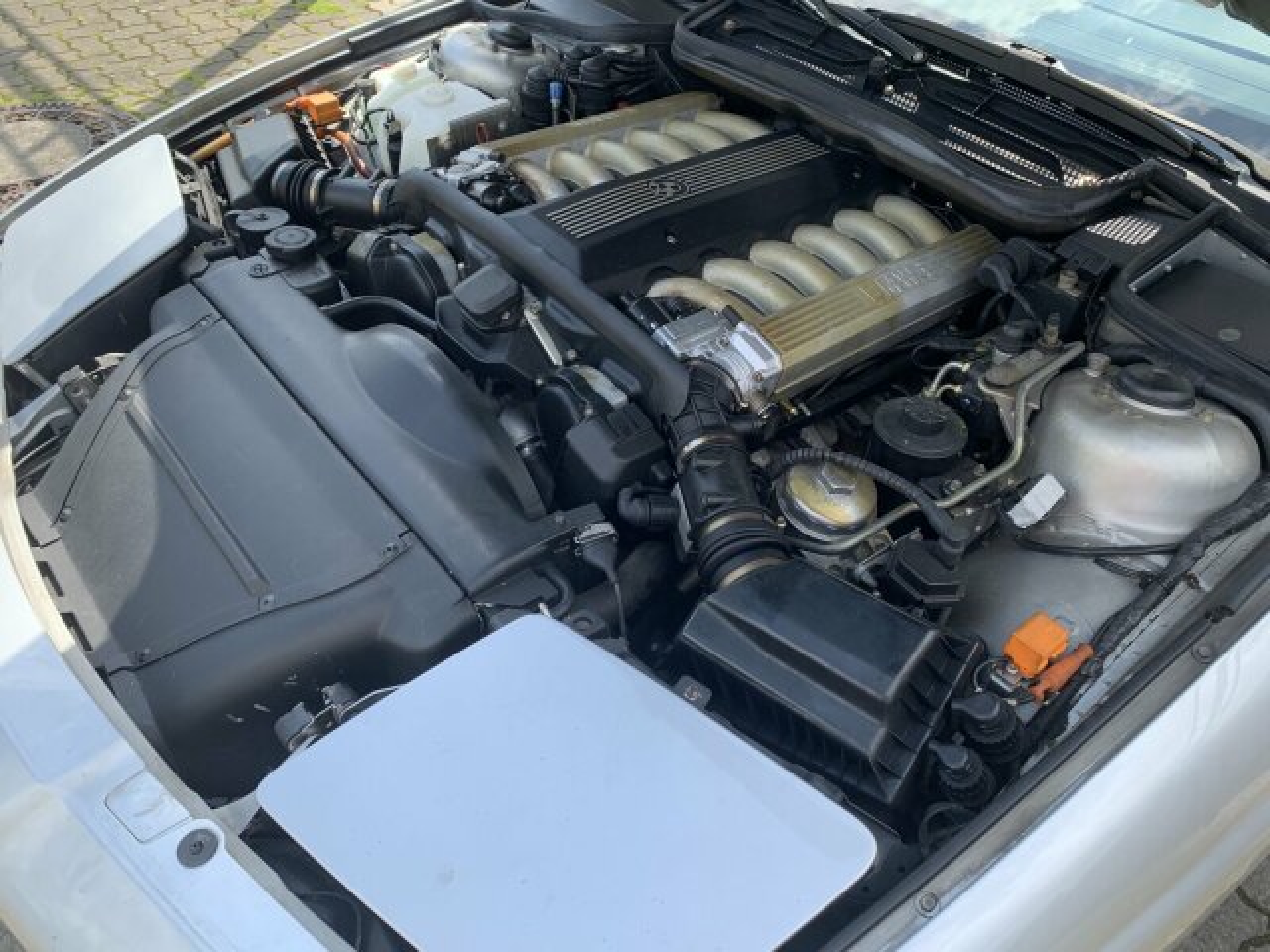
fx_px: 954
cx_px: 635
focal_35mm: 26
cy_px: 476
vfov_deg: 53.1
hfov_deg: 67.3
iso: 25
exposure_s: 1/706
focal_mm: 4.25
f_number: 1.8
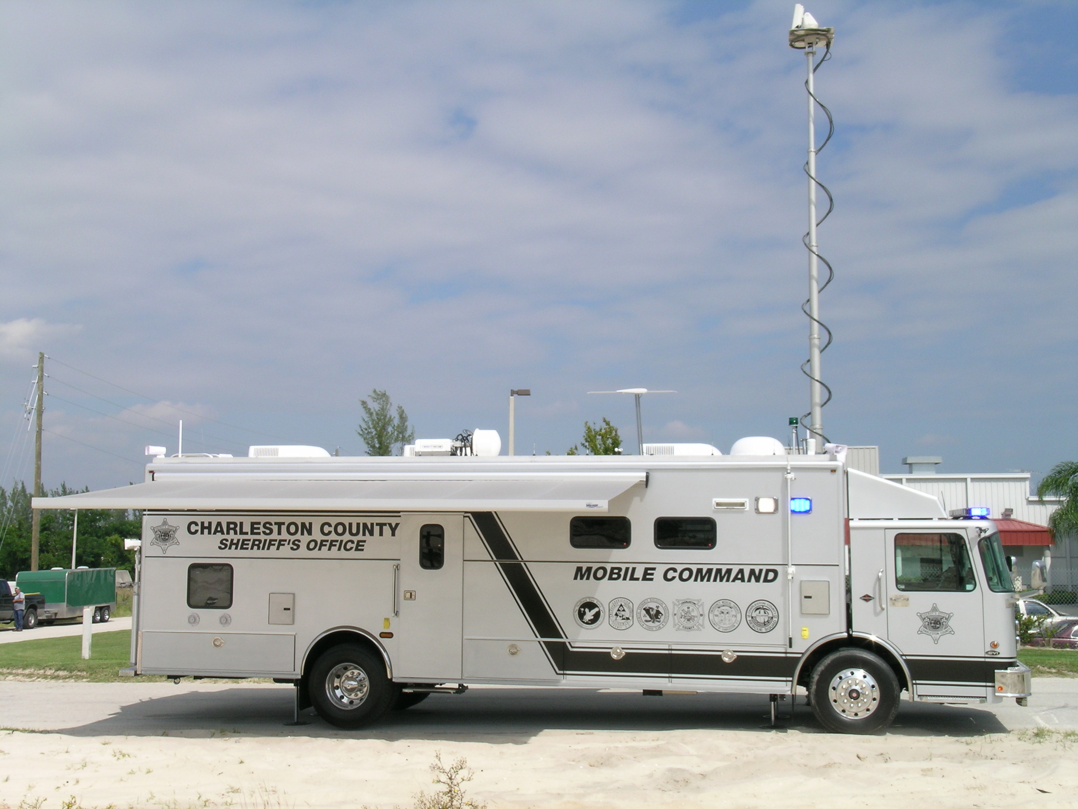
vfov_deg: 31.5
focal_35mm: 46
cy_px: 404
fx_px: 1433
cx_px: 539
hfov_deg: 41.2
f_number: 7.4
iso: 50
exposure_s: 1/287
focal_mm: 9.5
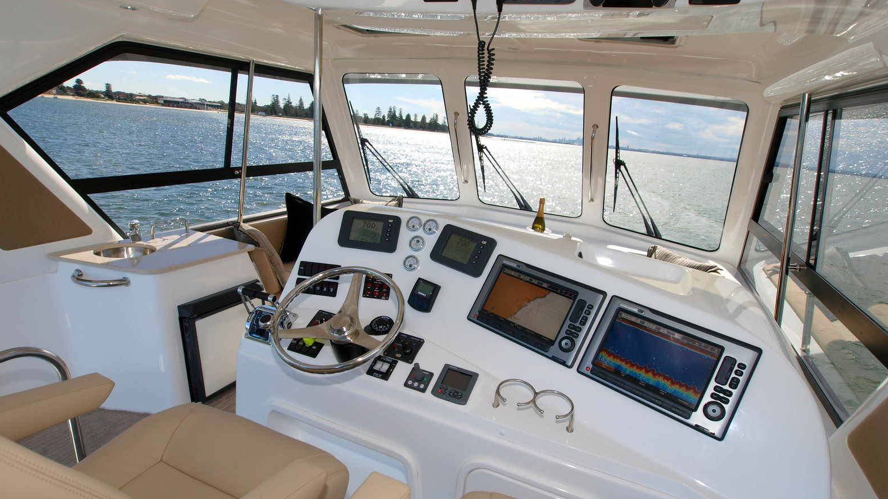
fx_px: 471
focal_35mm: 20
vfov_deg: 55.7
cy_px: 284
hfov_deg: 86.6
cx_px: 441
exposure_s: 1/160
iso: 100
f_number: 6.3
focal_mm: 9
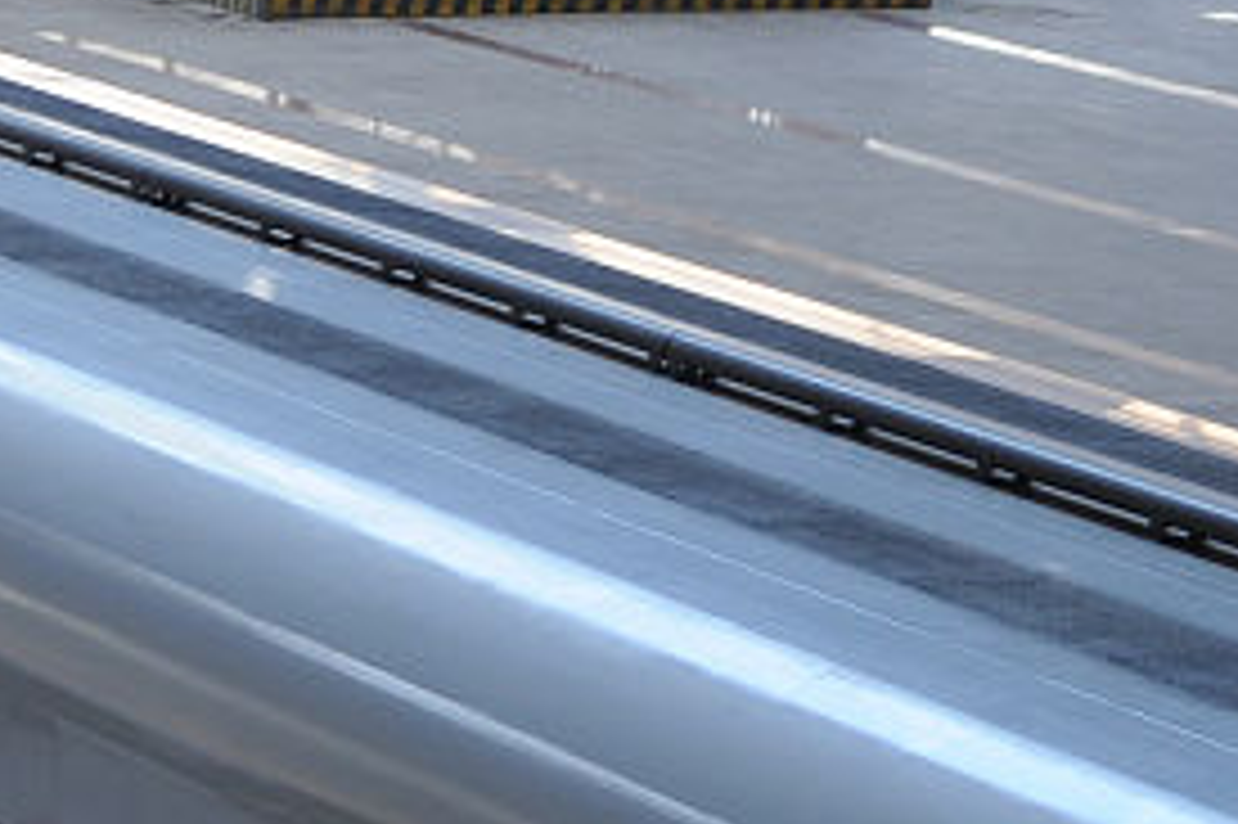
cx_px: -1378
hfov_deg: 6.5
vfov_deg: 4.5
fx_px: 10516
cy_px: 284
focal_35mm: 306
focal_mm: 70
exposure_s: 1/100
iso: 400
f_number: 4.5
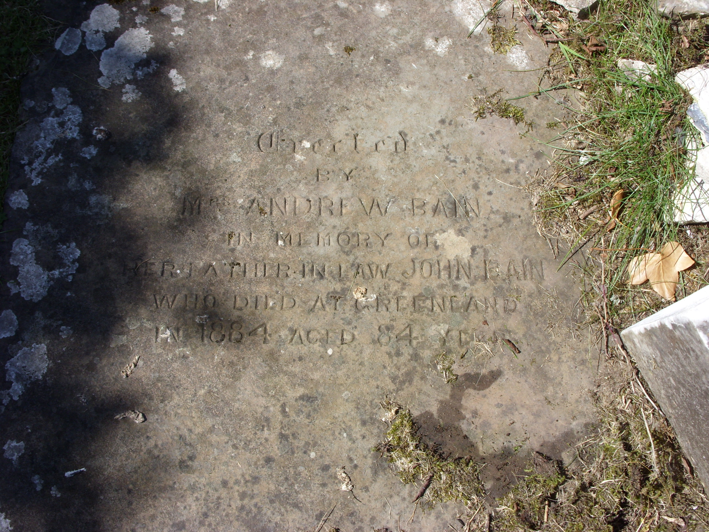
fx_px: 942
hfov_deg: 41.2
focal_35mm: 46
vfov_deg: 31.5
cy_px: 266
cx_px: 354
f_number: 5.1
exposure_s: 1/309
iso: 50
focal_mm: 7.6
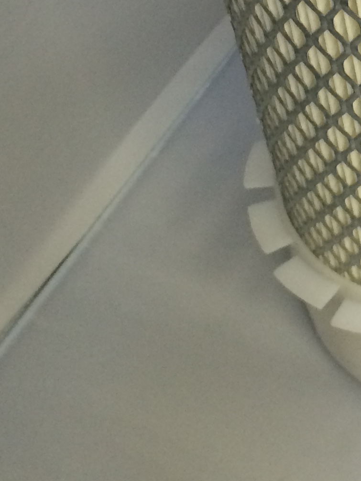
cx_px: 425
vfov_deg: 20.2
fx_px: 1307
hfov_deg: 15.2
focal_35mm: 94
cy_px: 2
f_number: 2.2
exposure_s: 1/33
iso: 125
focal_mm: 4.15
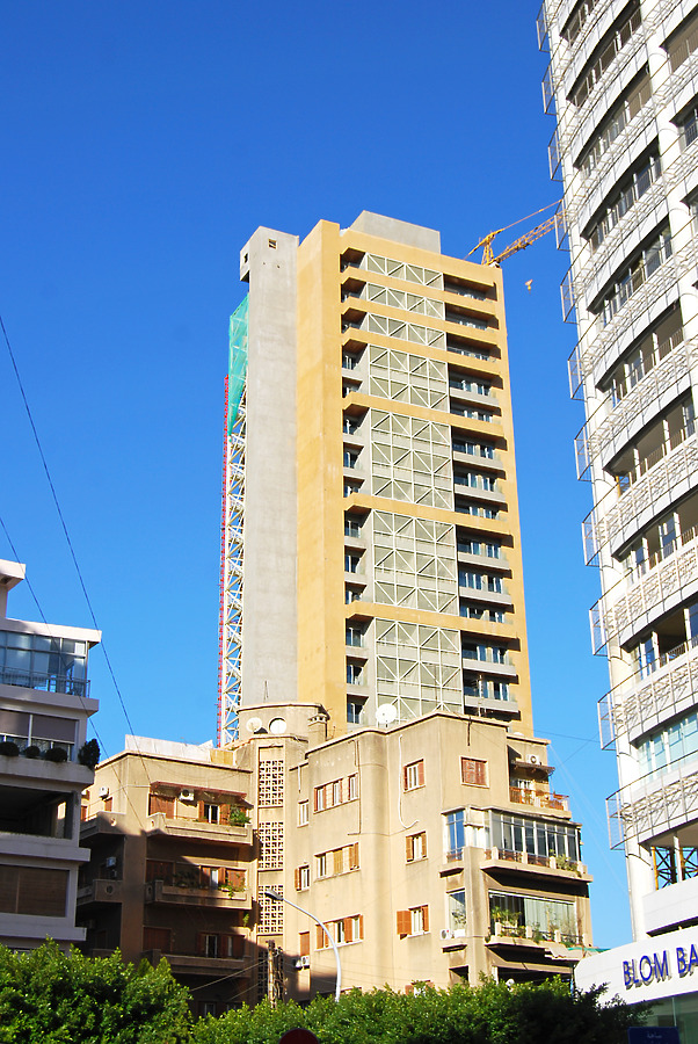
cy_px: 522
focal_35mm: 46
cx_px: 349
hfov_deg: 29.0
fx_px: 1349
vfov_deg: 42.3
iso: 100
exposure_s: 1/400
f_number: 6.3
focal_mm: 31
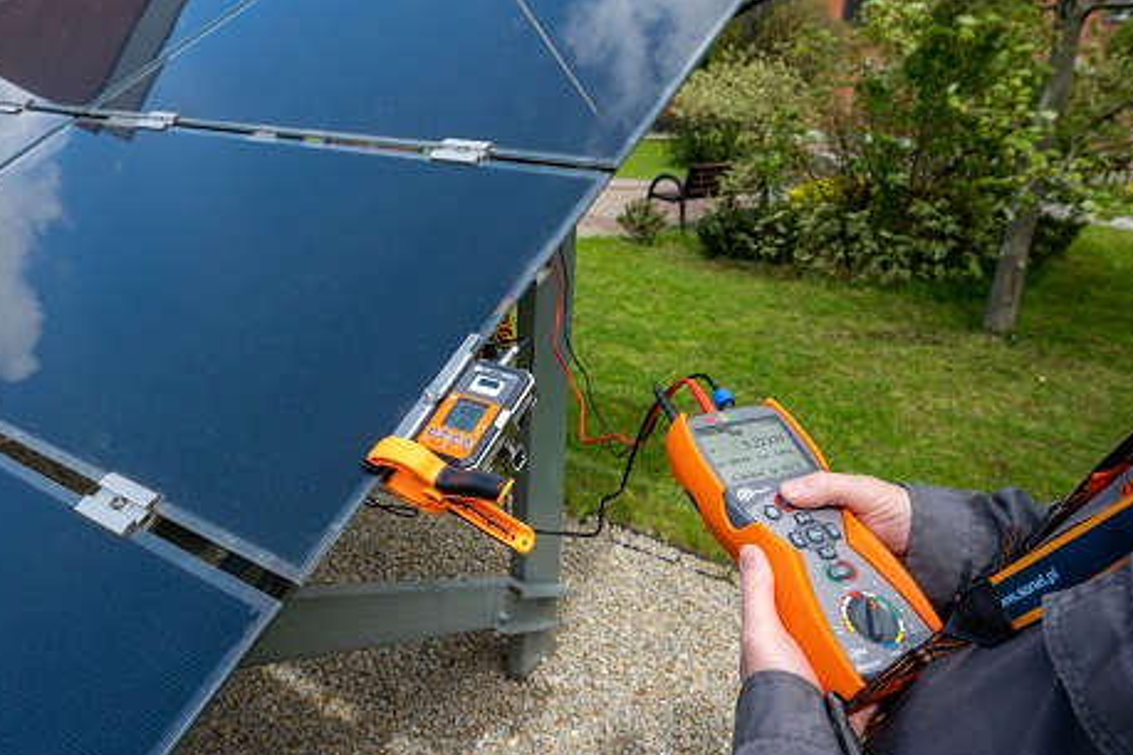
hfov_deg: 77.3
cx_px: 576
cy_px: 392
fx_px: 709
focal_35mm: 23
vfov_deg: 56.0
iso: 640
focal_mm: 21.5
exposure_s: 1/1600
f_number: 9
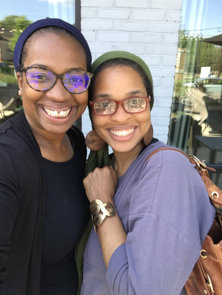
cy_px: 148
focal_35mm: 32
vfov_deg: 56.8
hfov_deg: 44.2
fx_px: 273
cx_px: 111
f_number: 2.2
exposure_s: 1/60
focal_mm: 2.87
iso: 25
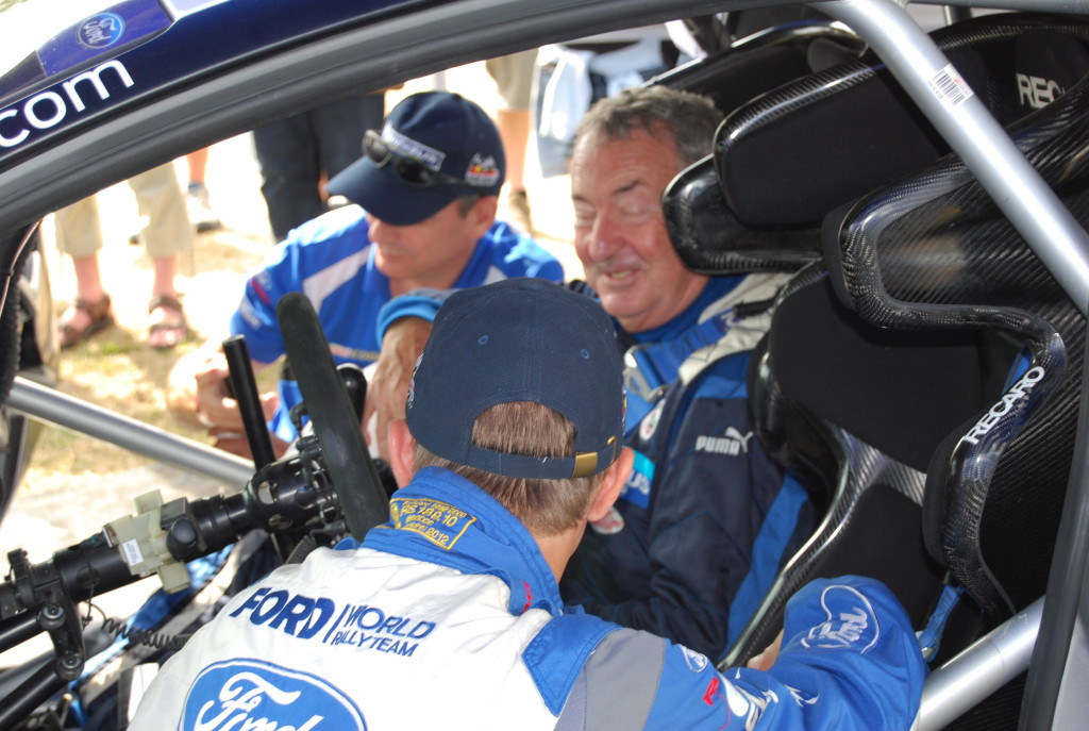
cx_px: 544
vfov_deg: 16.6
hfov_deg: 24.6
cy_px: 366
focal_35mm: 82
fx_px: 2500
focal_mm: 55
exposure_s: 1/60
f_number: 5.6
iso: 200
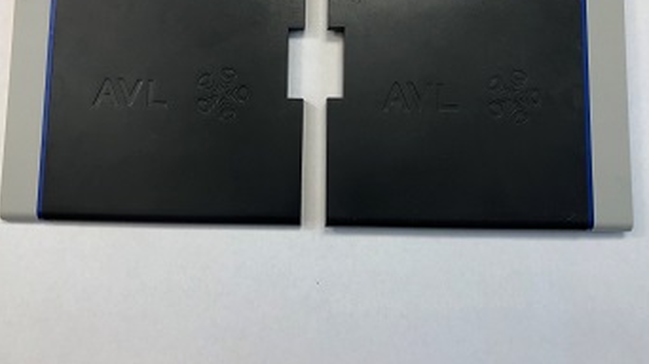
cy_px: 115
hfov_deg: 59.5
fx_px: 568
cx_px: 317
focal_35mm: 33
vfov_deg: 35.2
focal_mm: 3.99
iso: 32
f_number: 1.8
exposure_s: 1/33
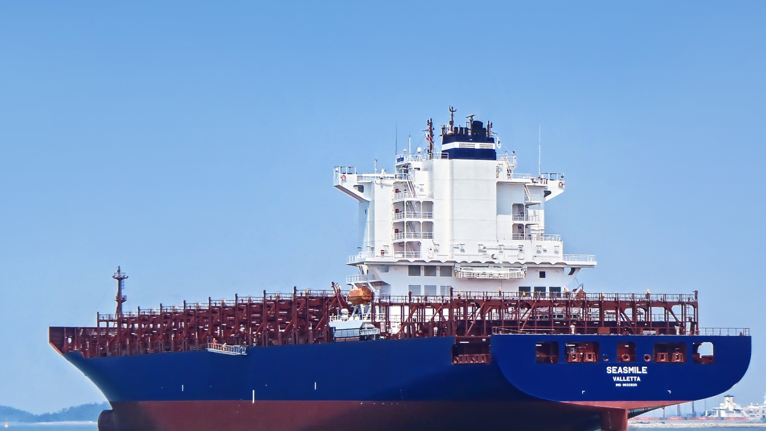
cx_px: 389
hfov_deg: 19.5
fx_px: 2235
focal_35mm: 110
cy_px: 326
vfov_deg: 11.0
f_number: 13
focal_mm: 15.06
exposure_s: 1/100
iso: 100
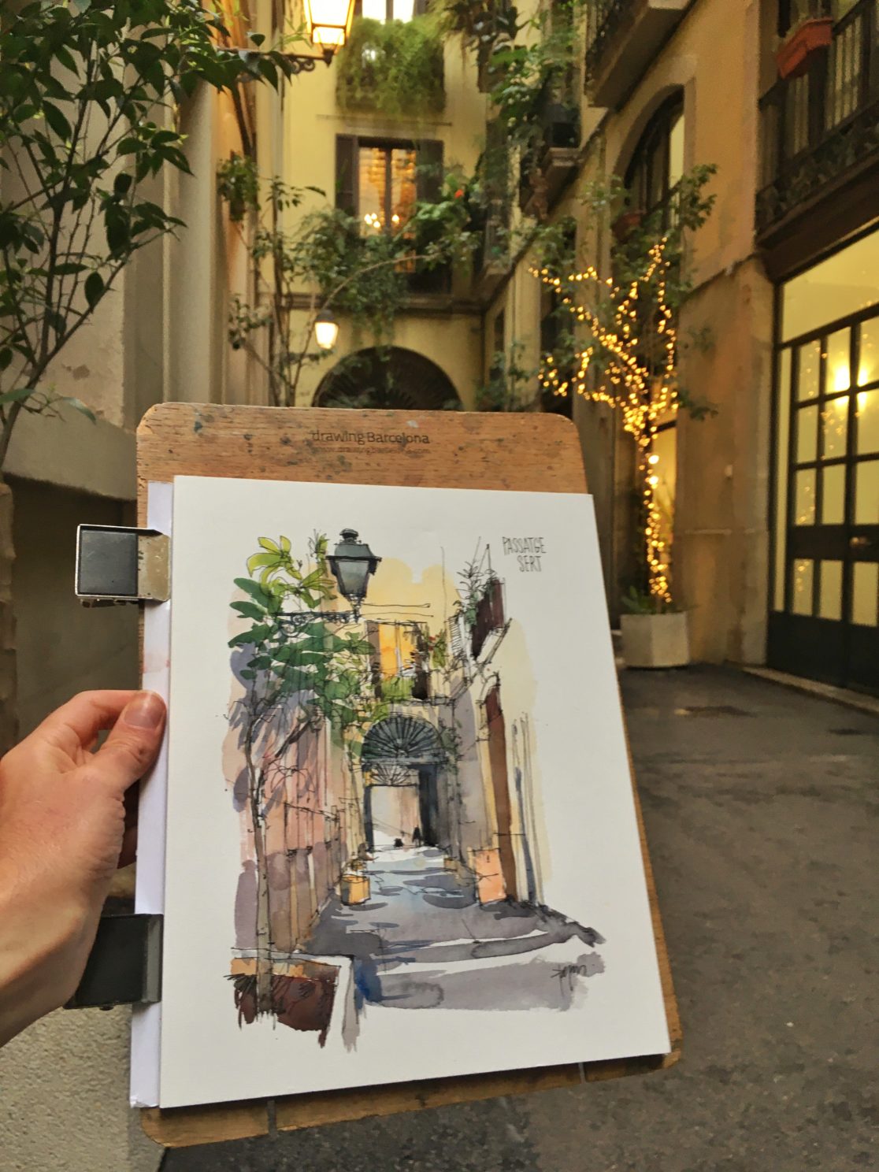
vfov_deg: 61.7
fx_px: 982
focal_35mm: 29
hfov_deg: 48.2
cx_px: 440
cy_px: 586
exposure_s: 1/33
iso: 80
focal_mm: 4.15
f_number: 2.2
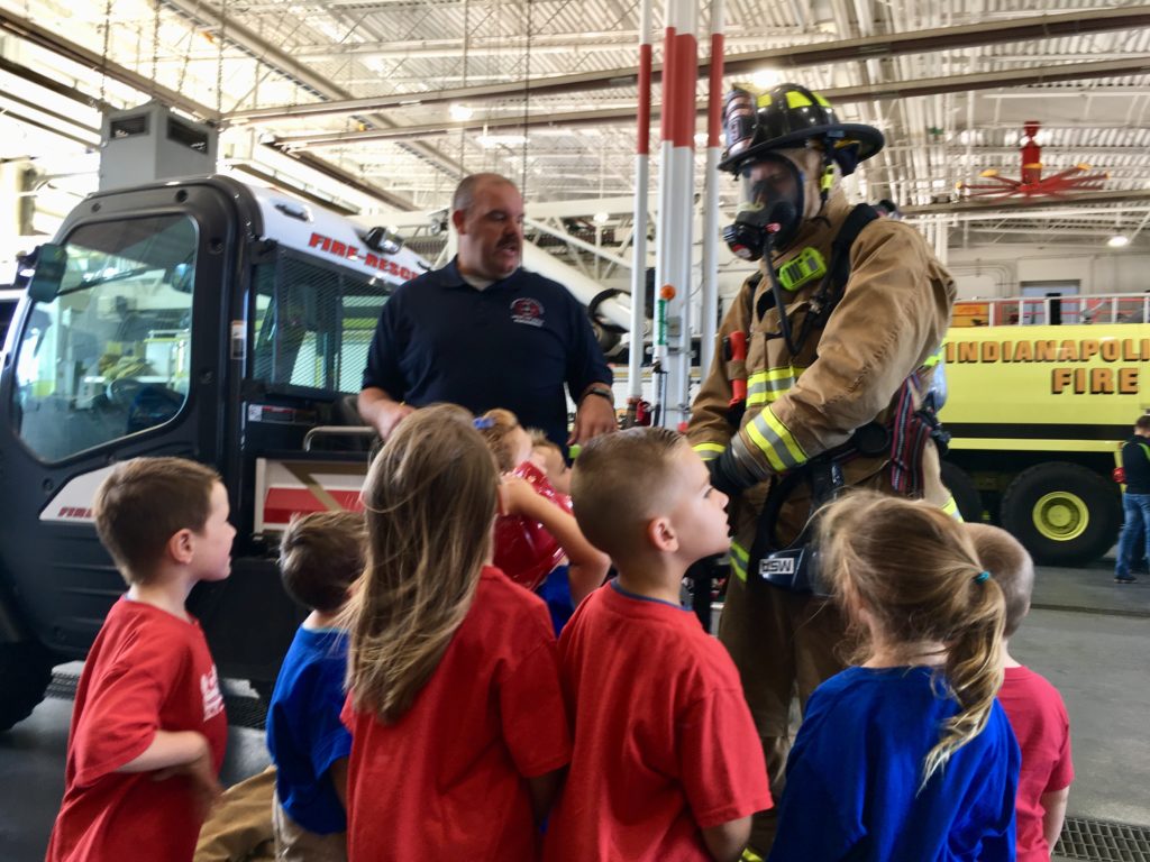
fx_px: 963
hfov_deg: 61.7
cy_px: 431
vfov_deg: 48.2
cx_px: 575
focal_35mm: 29
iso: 25
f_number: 2.2
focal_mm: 4.15
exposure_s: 1/40
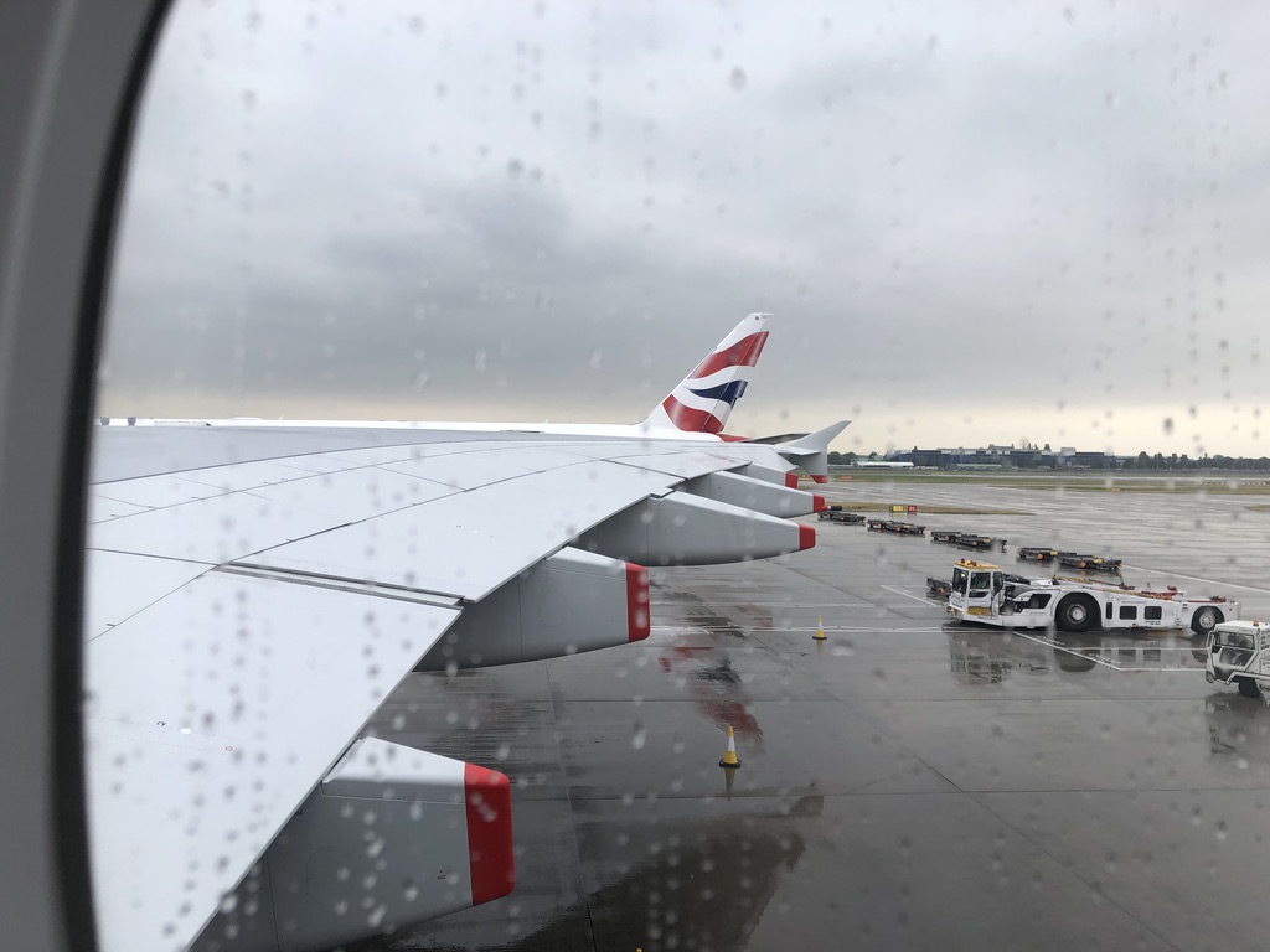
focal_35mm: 28
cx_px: 635
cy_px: 476
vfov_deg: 49.7
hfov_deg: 63.4
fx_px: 1027
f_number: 1.8
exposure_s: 1/571
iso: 20
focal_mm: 4
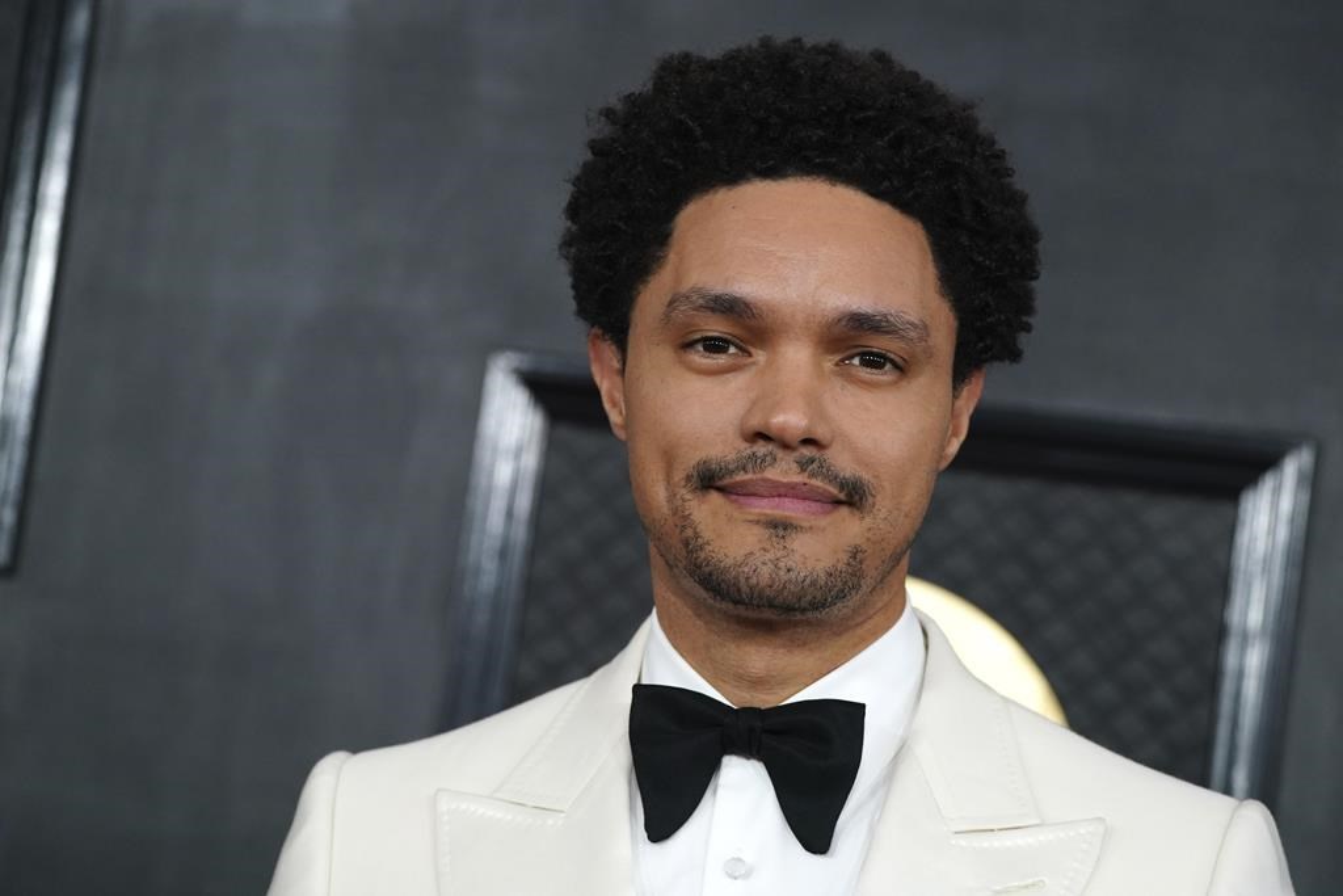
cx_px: 672
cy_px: 448
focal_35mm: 152
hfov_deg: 13.5
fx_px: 5671
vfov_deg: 9.0
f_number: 5.6
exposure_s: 1/320
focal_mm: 152
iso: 2500
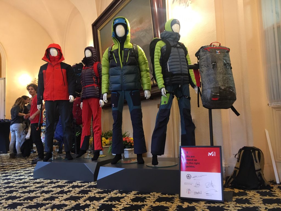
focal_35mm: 29
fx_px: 235
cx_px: 140
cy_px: 106
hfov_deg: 61.7
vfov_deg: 48.2
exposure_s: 1/33
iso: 200
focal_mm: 4.15
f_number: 2.2
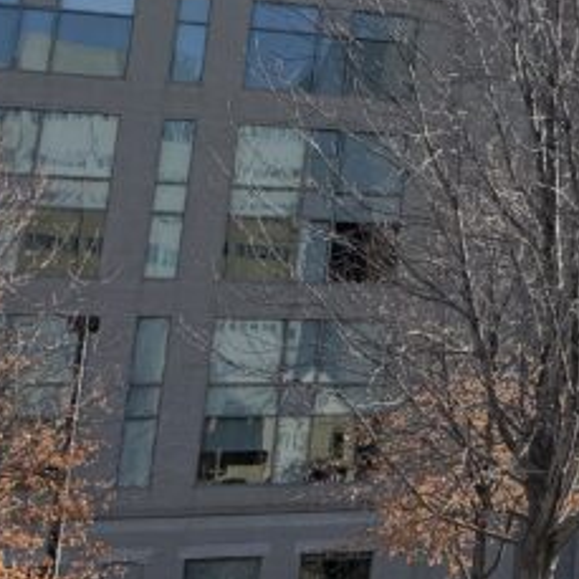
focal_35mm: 95
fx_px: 1798
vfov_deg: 17.7
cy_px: -40
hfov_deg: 14.3
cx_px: 1257
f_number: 1.78
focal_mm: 6.76
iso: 80
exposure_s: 1/4975
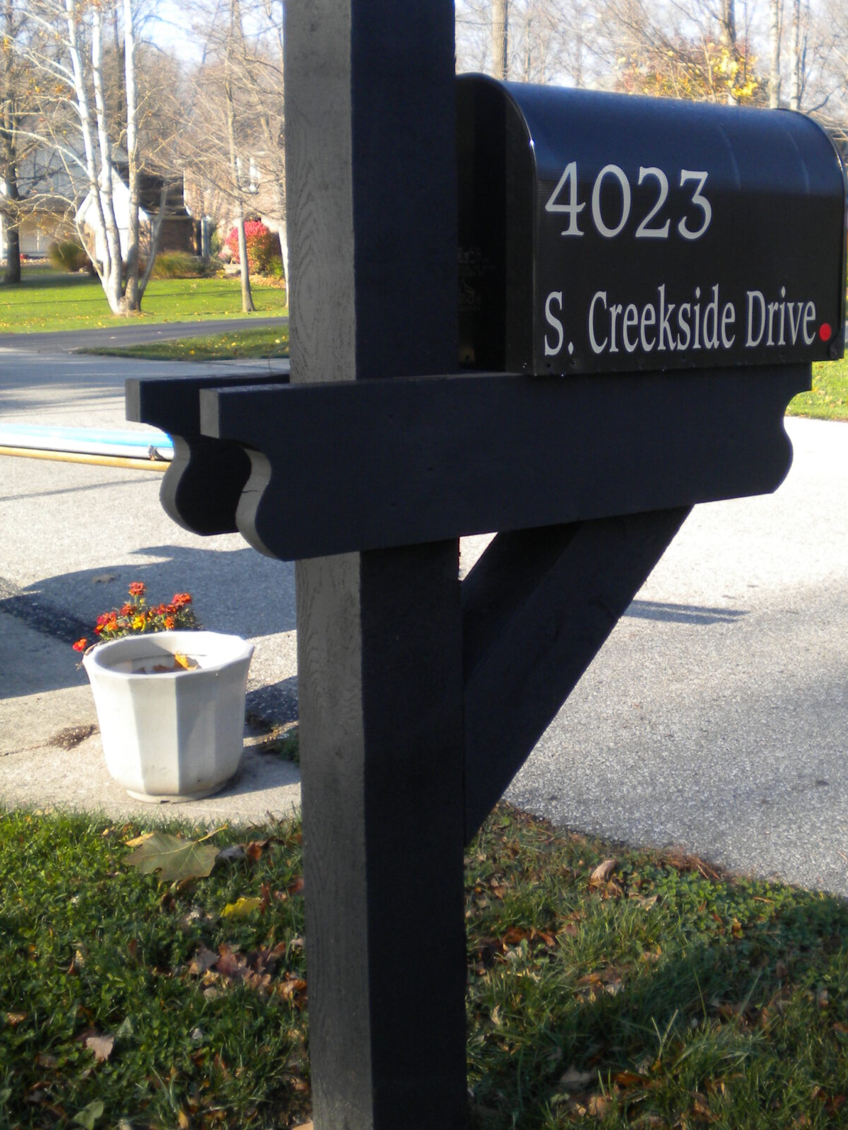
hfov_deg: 32.0
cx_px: 538
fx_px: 1470
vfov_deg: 41.9
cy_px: 460
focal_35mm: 45
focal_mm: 6.3
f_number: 3.1
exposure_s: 1/255
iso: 80
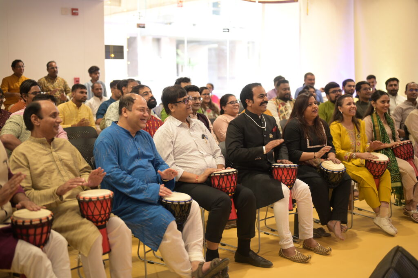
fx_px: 580
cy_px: 139
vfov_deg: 26.9
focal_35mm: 50
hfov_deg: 39.6
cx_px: 209
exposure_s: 1/160
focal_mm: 50
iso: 640
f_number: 2
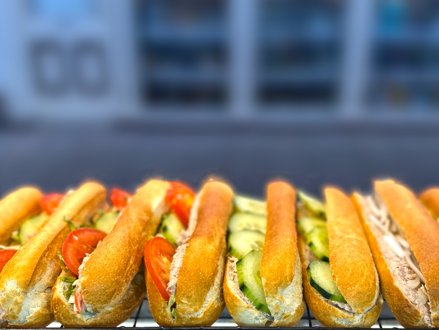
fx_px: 507
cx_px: 246
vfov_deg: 35.7
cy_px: 211
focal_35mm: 40
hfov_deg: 46.7
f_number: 1.78
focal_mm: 6.86
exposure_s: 1/112
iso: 50
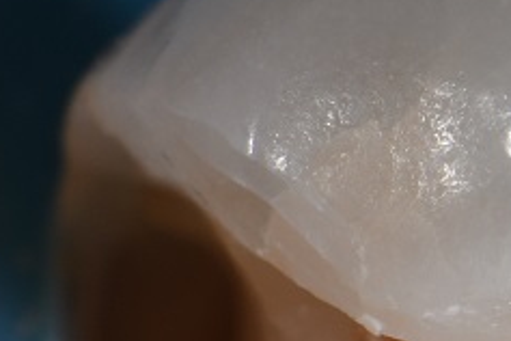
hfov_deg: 2.3
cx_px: 979
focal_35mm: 895
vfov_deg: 1.5
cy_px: 421
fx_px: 12703
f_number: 32
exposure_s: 1/200
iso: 200
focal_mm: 105
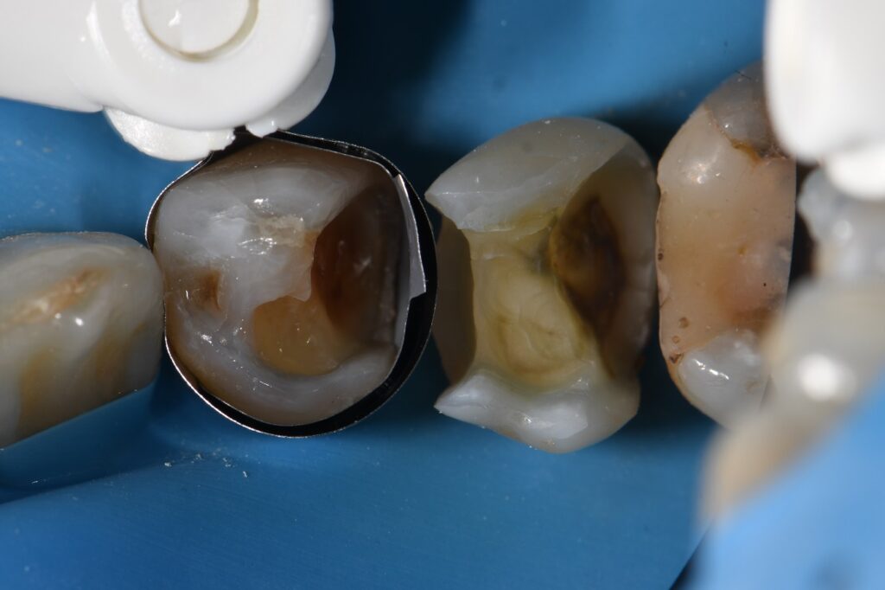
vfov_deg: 8.7
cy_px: 295
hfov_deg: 13.1
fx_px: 3858
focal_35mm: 157
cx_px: 442
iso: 200
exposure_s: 1/160
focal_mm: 105
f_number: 32
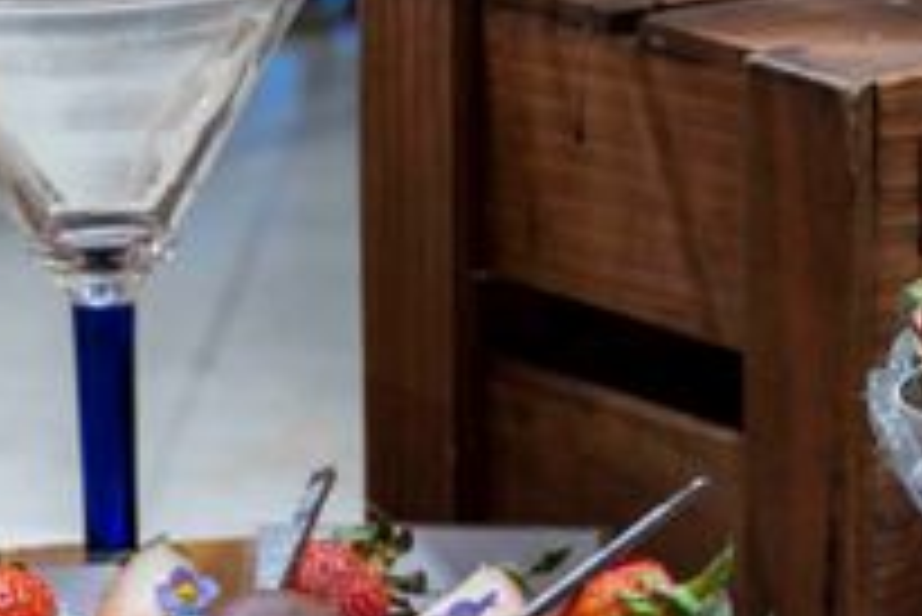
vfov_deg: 4.9
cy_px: 549
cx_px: 139
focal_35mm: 282
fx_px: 7227
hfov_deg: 7.3
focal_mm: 61
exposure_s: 1/1.67
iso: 100
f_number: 8
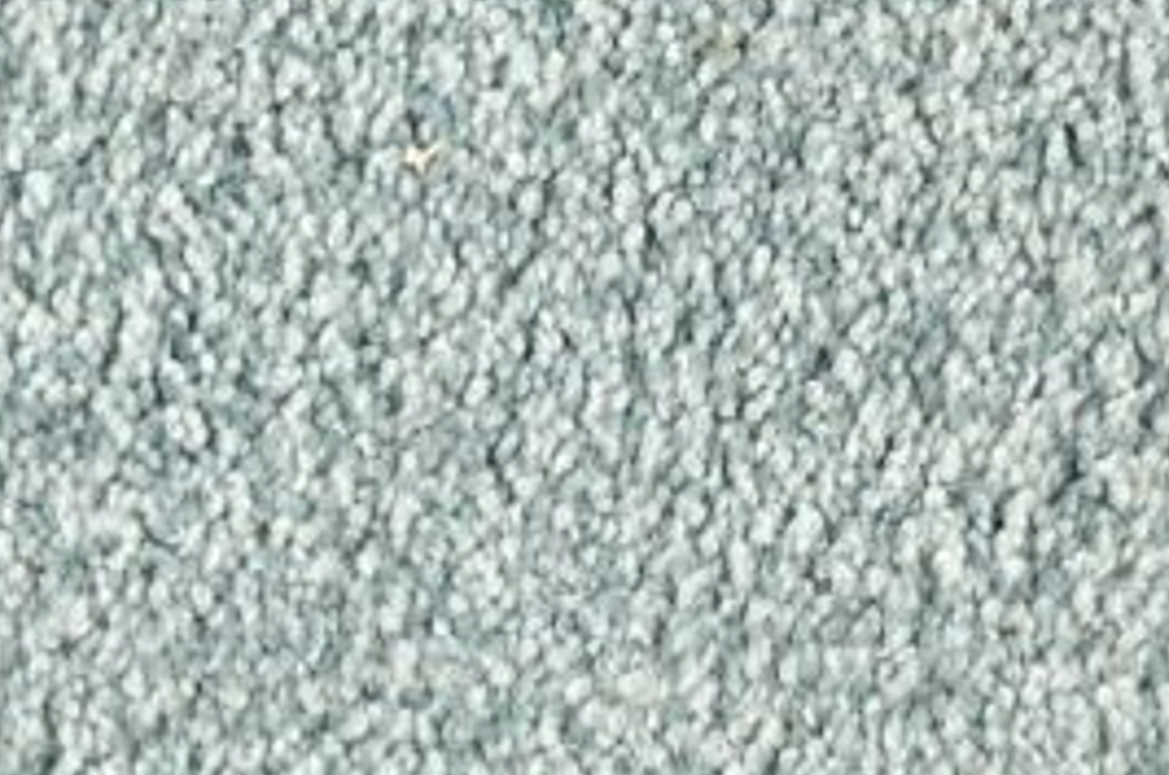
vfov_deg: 4.9
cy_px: -239
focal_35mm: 276
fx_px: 8946
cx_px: 486
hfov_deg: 7.5
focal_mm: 40
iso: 100
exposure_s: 1/30
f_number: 5.3
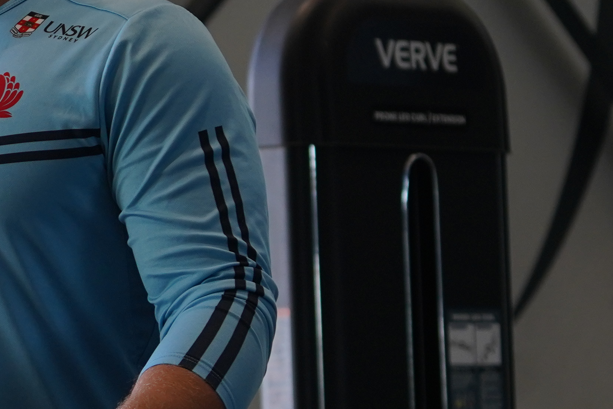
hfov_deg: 8.2
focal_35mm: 250
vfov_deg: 5.5
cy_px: 64
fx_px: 4257
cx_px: -8
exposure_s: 1/500
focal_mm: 70
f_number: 4
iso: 800
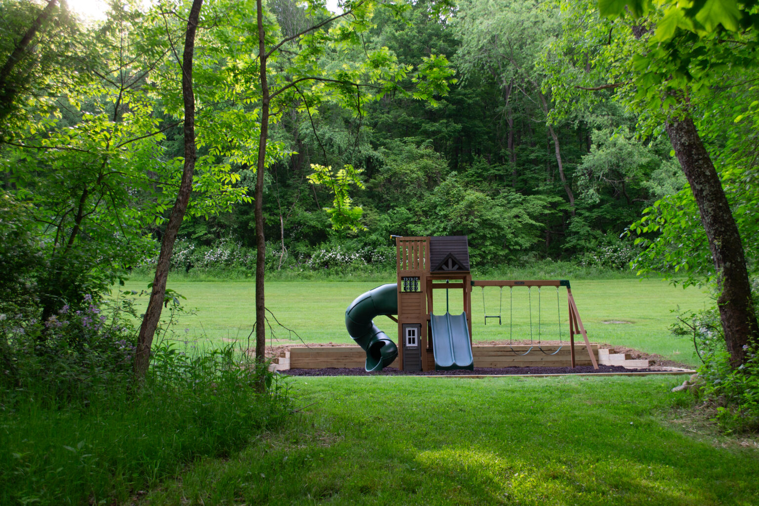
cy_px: 253
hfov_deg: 53.1
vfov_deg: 36.9
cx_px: 380
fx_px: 759
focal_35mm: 36
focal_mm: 24
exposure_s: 1/125
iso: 220
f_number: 5.6
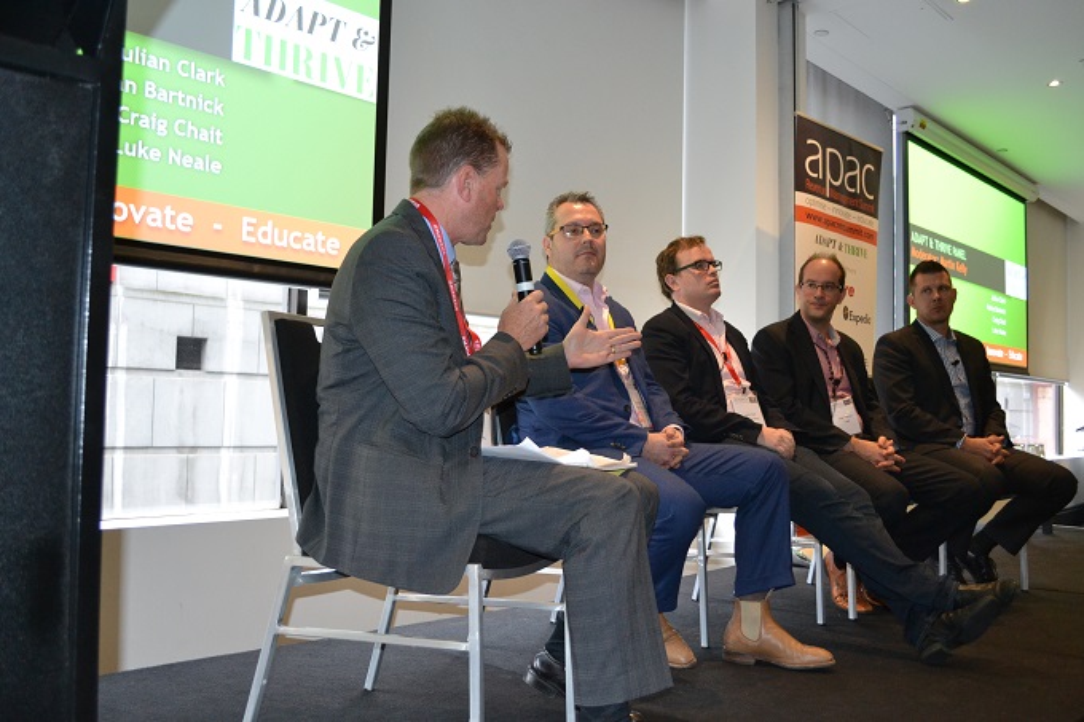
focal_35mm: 33
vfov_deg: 40.0
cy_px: 361
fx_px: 993
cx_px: 542
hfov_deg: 57.2
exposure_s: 1/60
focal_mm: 22
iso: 1400
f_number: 3.8
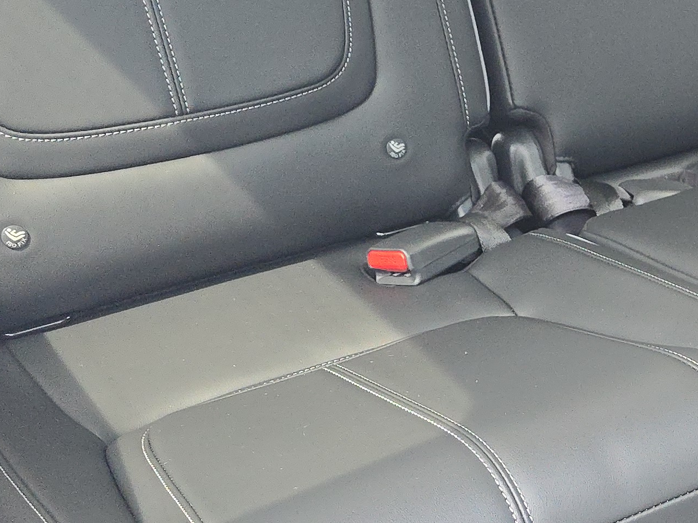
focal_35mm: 72
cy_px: 355
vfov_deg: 20.4
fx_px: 1452
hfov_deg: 23.7
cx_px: 920
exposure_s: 1/120
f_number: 1.7
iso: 200
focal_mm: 6.3
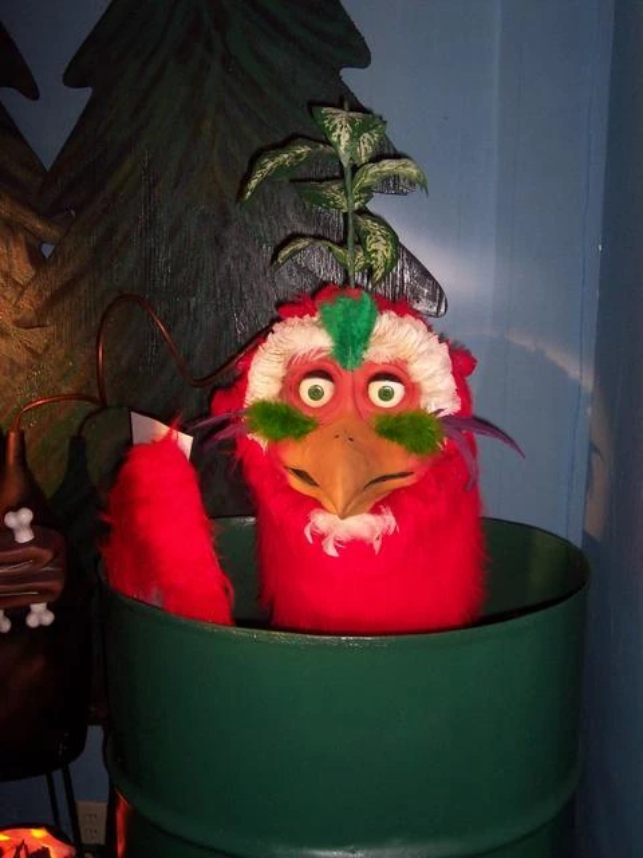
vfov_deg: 49.0
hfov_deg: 37.7
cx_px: 322
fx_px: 941
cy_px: 429
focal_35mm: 38
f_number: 2.8
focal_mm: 8
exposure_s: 1/30
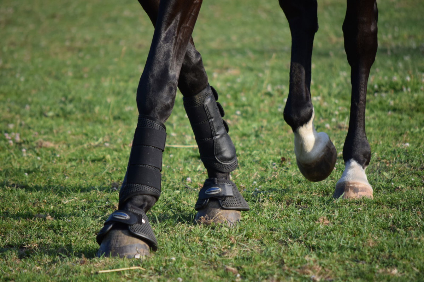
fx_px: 3532
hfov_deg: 6.9
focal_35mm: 300
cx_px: 212
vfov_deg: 4.6
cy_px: 141
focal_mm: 200
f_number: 5.6
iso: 640
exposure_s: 1/1000
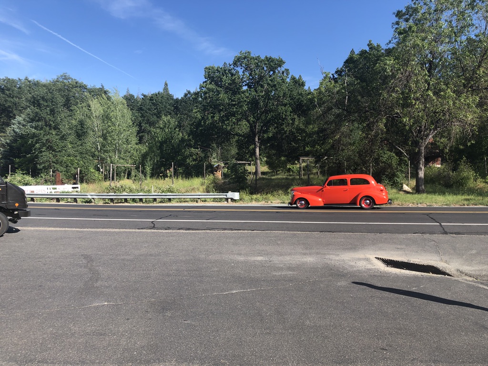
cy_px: 183
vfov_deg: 49.7
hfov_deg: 63.4
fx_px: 395
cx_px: 244
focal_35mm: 28
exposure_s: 1/941
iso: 20
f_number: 1.8
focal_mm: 4
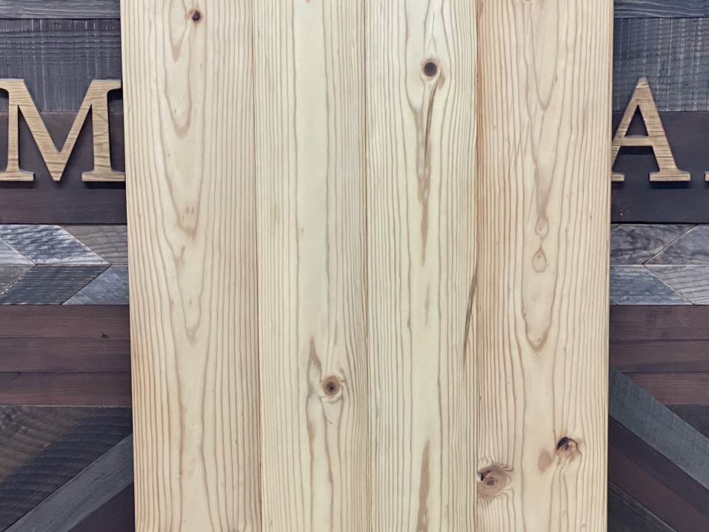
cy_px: 324
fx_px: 2192
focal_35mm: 107
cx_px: 337
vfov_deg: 13.8
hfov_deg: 18.4
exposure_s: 1/119
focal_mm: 7.5
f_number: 2.2
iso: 250
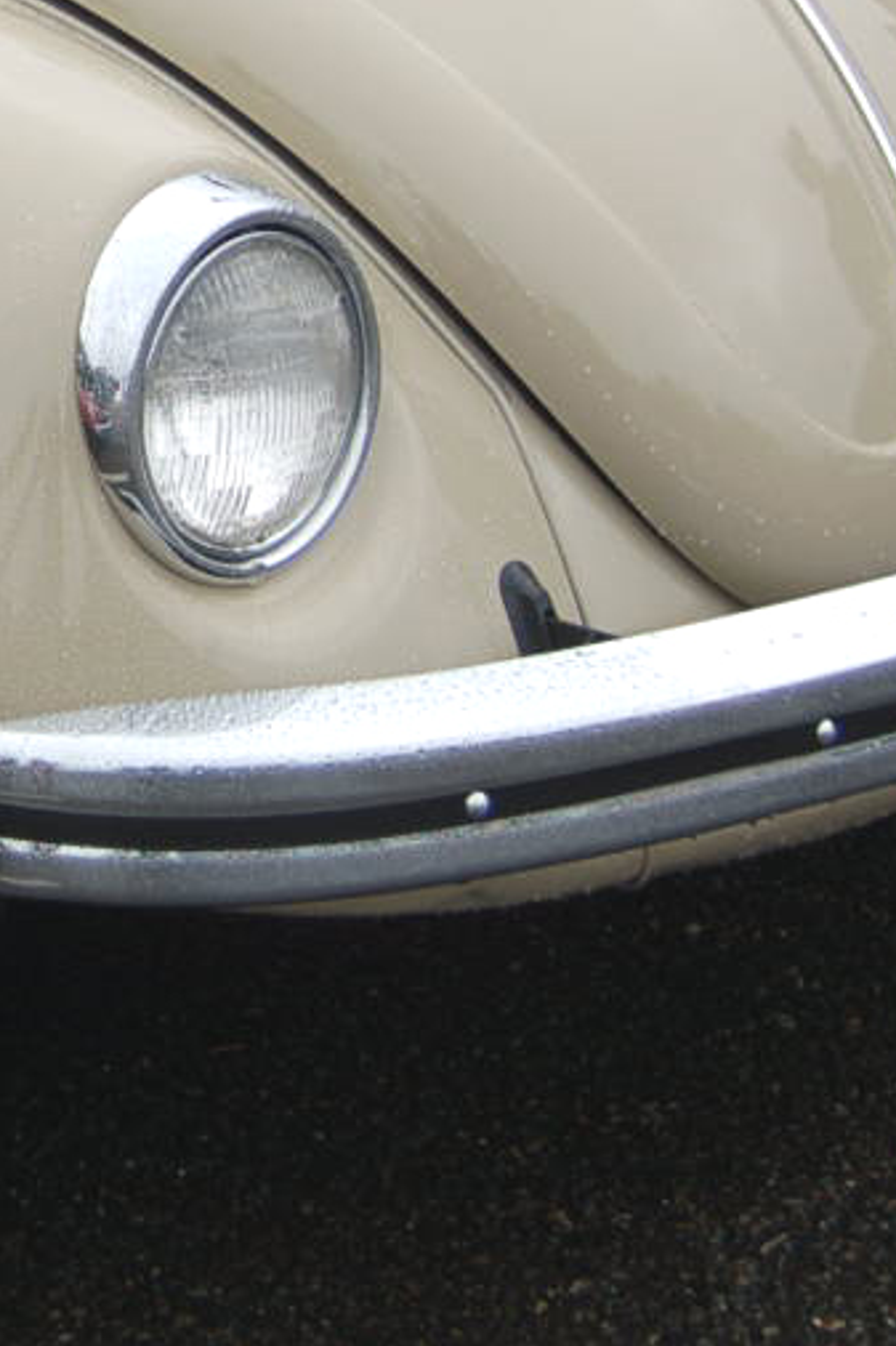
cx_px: -388
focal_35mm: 107
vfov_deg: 18.6
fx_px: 3997
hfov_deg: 12.3
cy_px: 19
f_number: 4
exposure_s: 1/500
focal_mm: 24
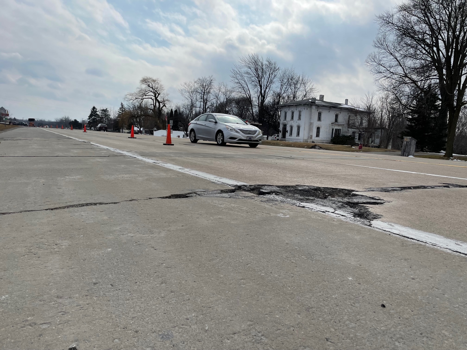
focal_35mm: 26
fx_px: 351
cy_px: 175
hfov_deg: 67.3
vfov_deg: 53.1
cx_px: 234
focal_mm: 4.2
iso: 32
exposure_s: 1/9091
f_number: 1.6
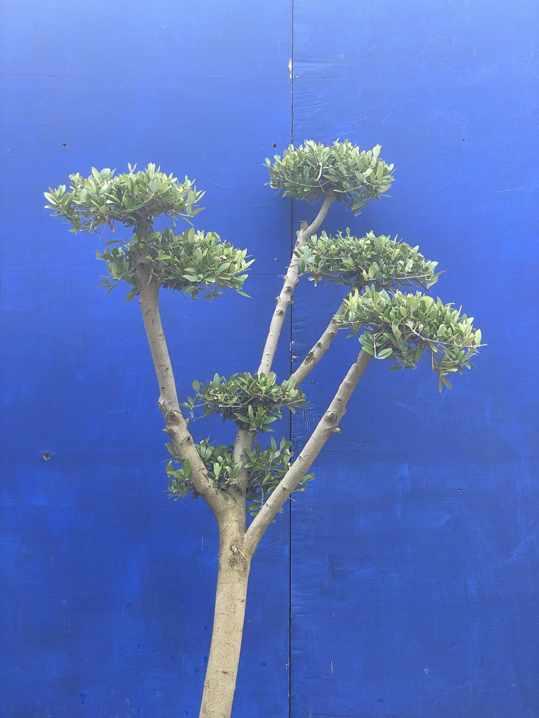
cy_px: 359
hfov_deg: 28.0
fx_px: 1080
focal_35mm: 52
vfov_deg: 36.8
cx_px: 270
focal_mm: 6
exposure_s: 1/154
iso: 25
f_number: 2
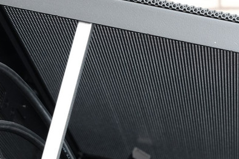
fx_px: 1009
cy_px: 187
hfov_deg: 13.5
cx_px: 185
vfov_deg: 8.9
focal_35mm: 152
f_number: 8
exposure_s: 1/60
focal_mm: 33.2
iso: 800
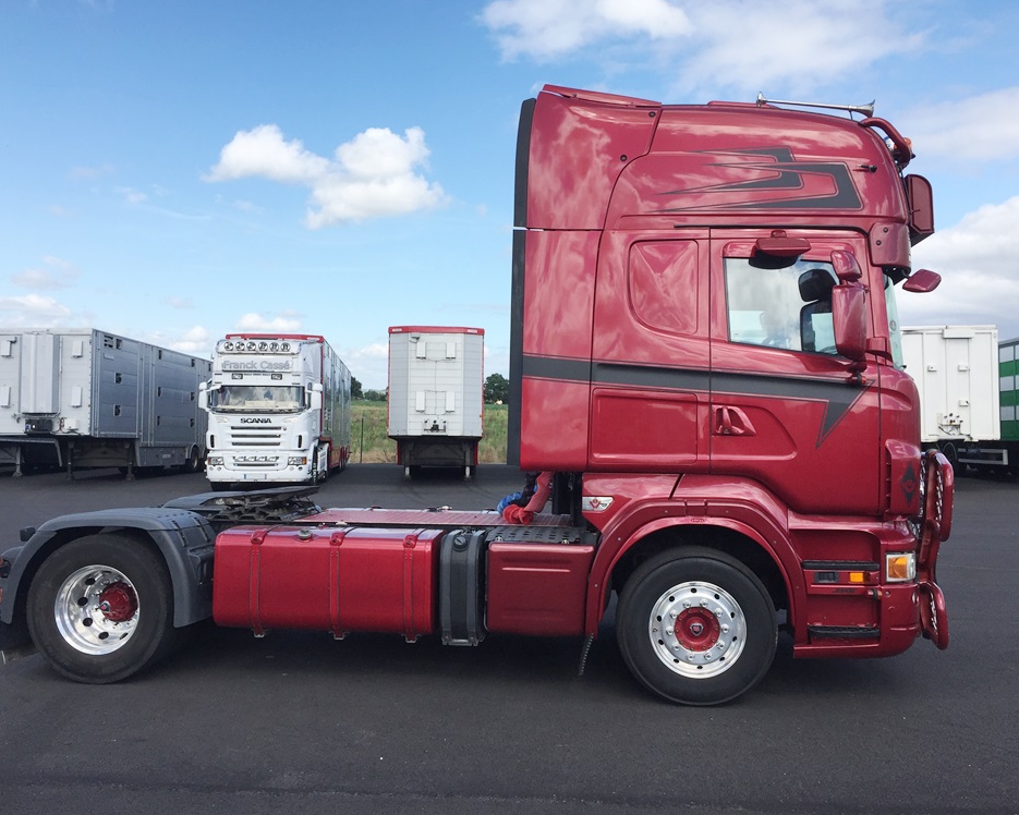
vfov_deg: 47.1
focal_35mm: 31
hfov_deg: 57.2
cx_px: 489
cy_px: 414
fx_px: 935
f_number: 2.2
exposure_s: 1/1522
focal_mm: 4.15
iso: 32
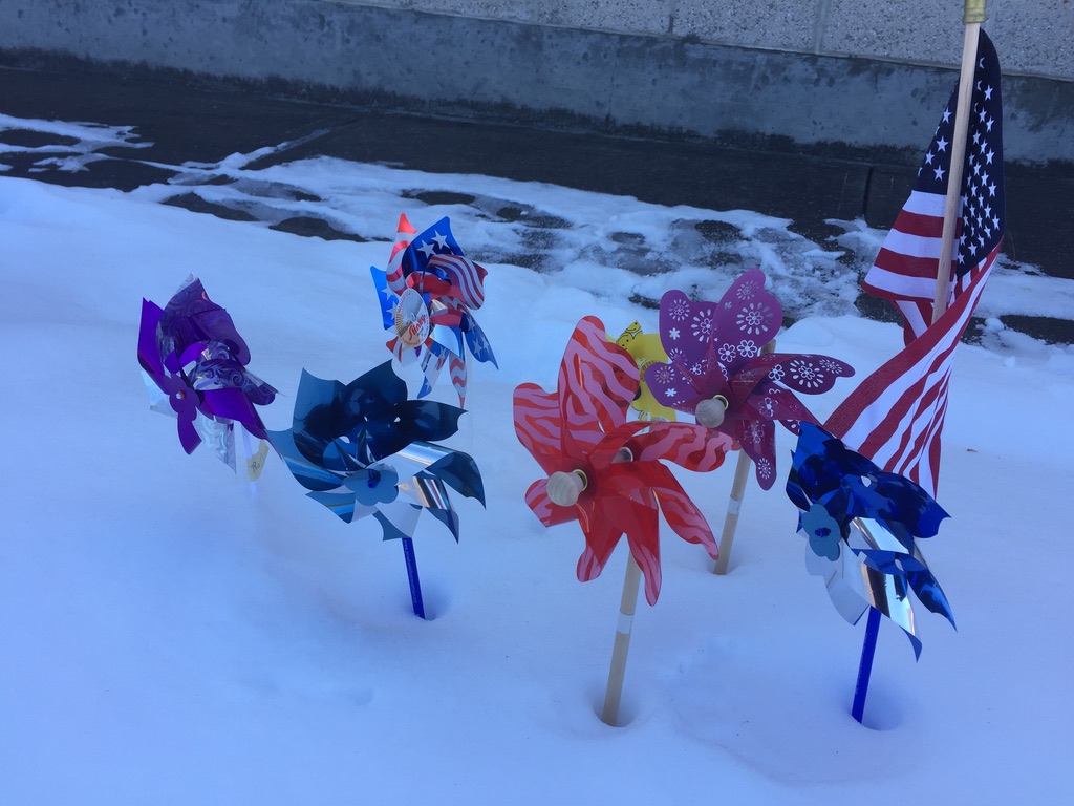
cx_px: 537
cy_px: 403
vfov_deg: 48.2
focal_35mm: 29
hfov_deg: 61.7
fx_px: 900
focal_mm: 4.15
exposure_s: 1/581
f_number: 2.2
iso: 32
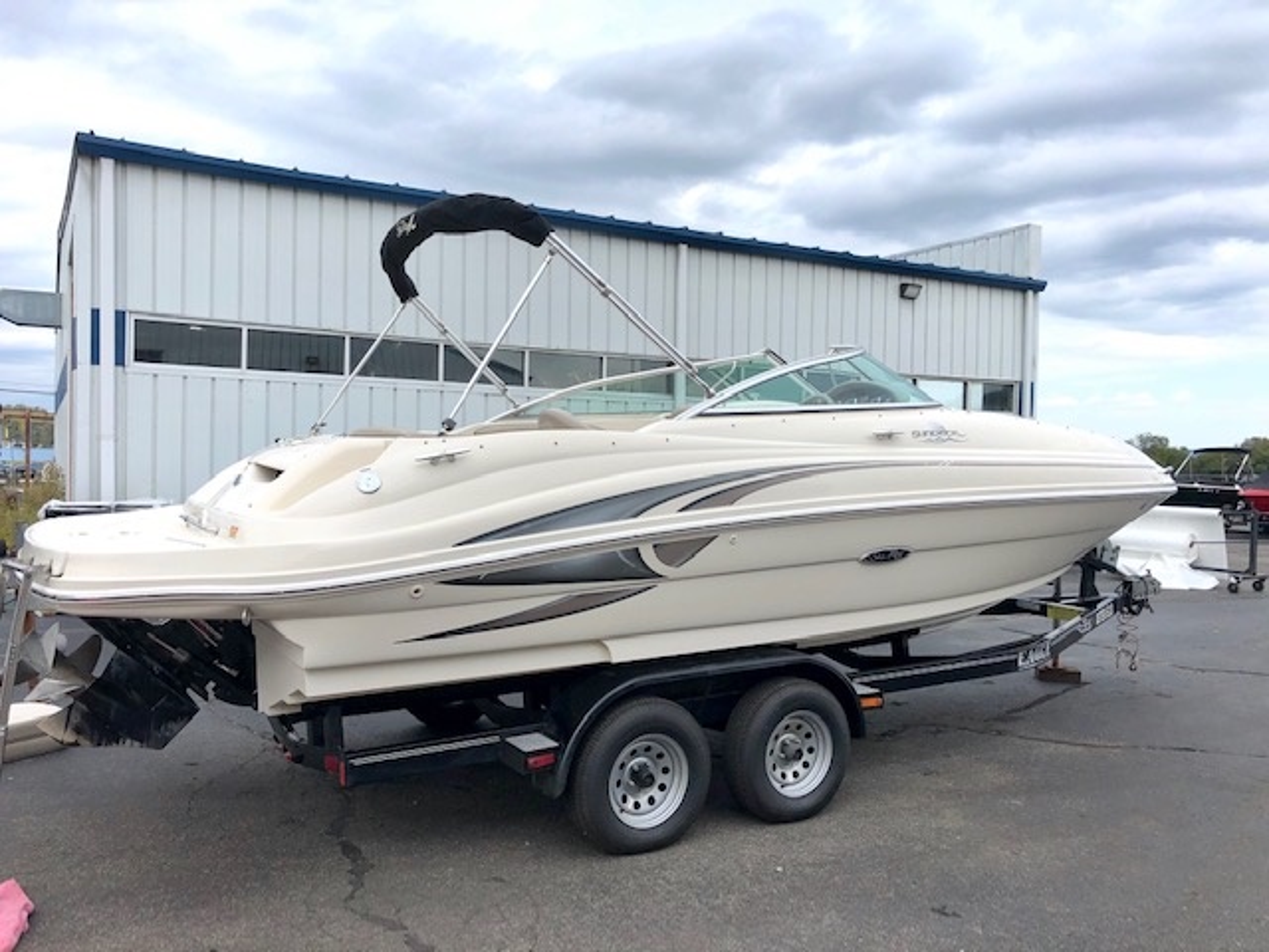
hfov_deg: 63.4
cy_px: 476
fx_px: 1026
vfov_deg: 49.7
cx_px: 634
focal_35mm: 28
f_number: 1.8
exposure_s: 1/1499
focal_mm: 4
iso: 20
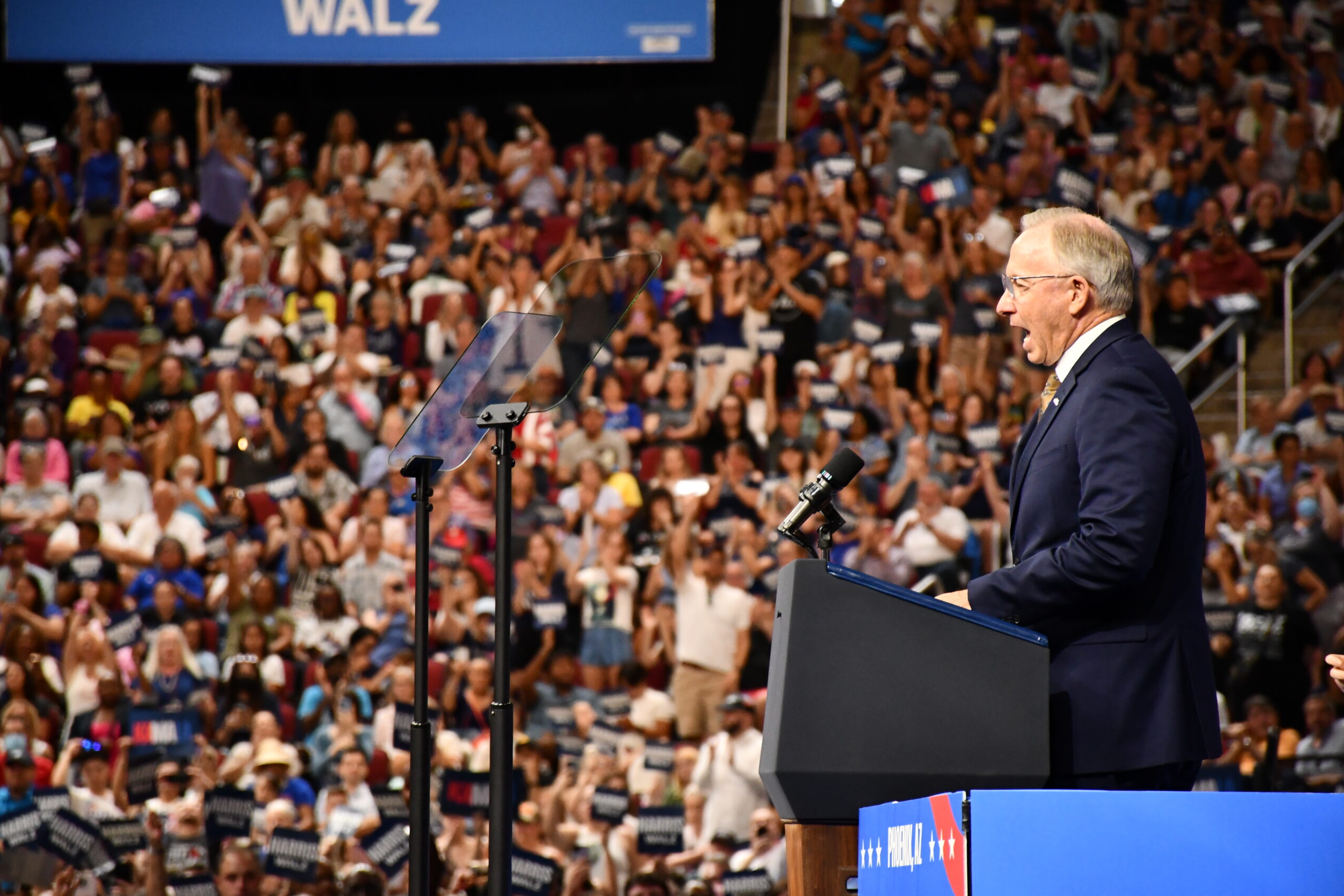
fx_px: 7877
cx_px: 670
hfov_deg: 9.8
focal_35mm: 211
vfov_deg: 6.5
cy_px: 447
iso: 2000
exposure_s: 1/200
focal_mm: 140
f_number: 5.6
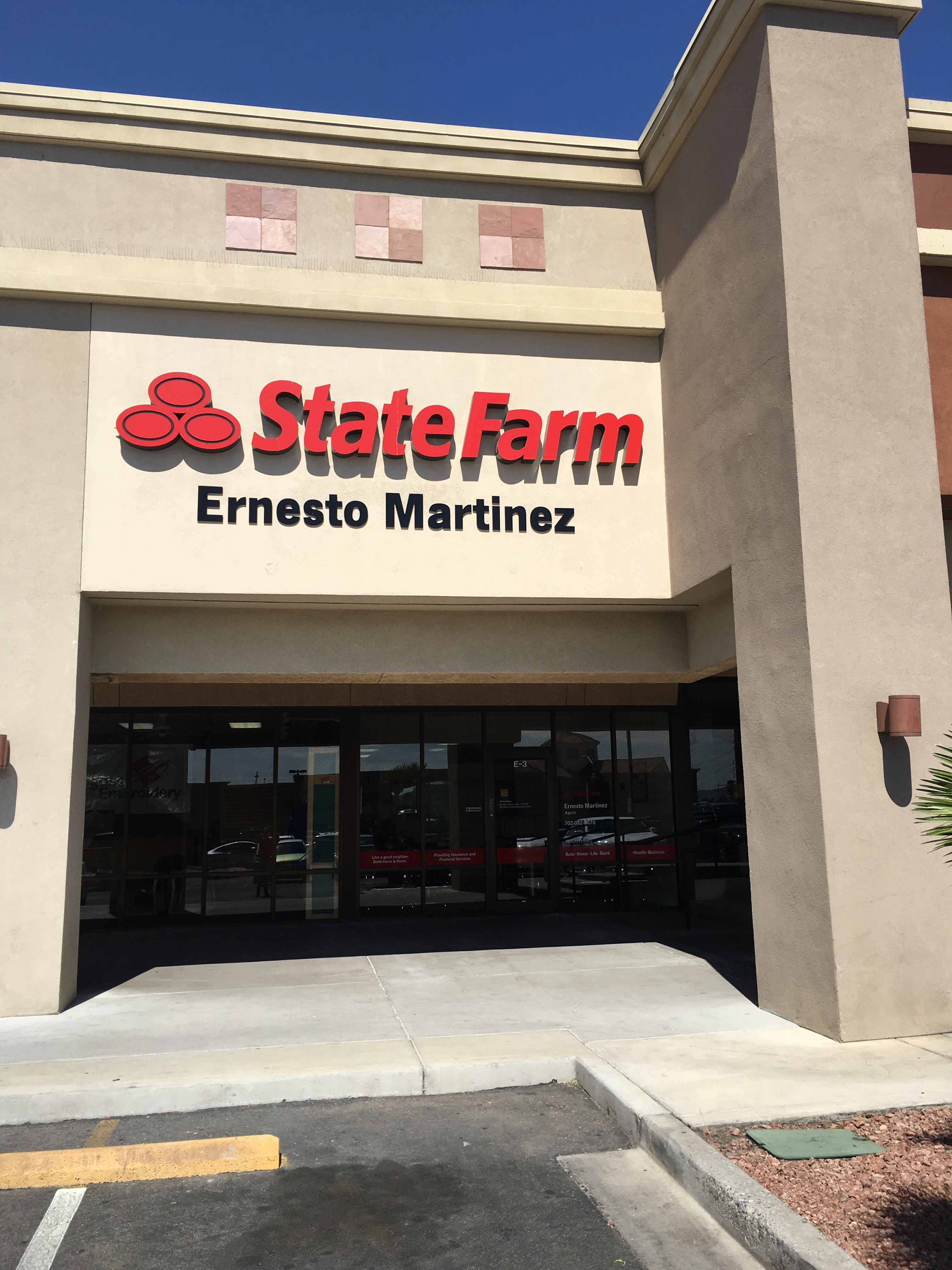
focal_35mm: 29
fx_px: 1063
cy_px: 635
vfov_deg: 61.7
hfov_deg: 48.2
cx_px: 476
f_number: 2.2
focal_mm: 4.15
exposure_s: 1/1972
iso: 25
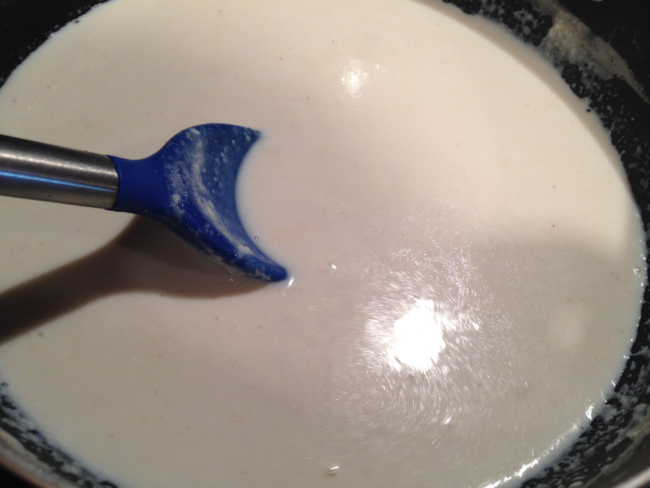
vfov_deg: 42.9
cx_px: 325
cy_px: 244
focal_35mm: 33
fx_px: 620
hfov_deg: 55.4
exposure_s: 1/20
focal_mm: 4.12
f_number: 2.4
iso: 64
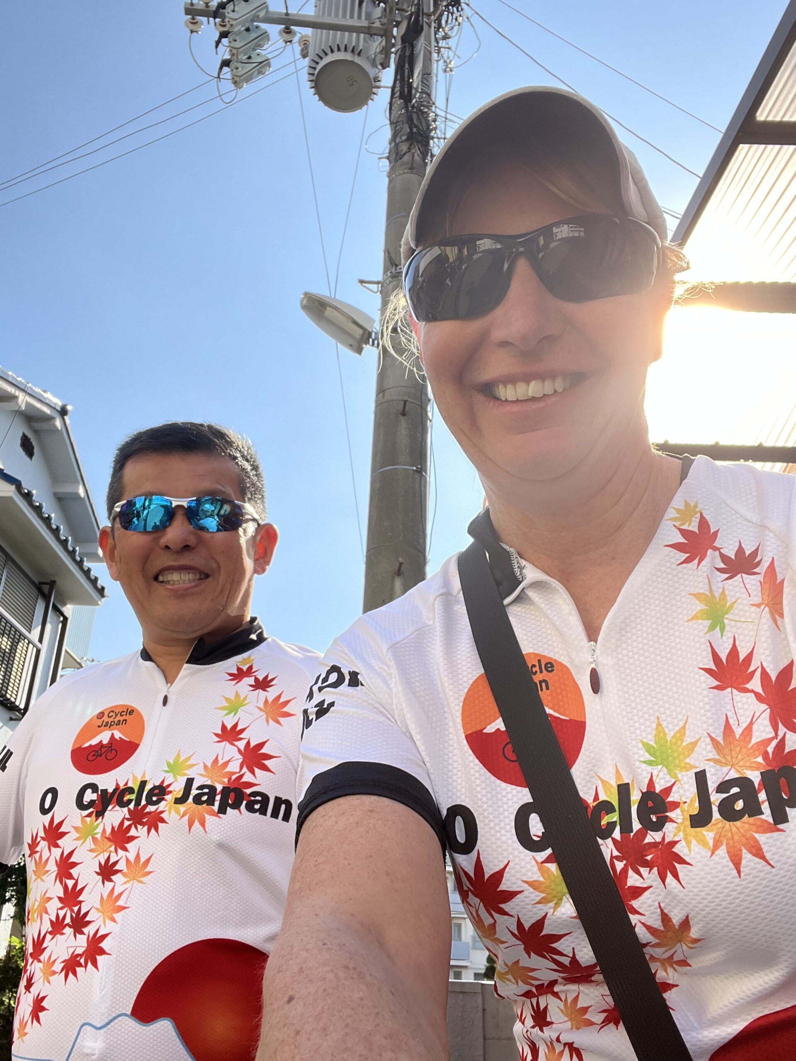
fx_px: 920
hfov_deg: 46.8
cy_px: 530
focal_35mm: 30
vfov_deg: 60.0
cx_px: 398
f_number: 2.2
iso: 32
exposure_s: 1/466
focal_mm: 2.71
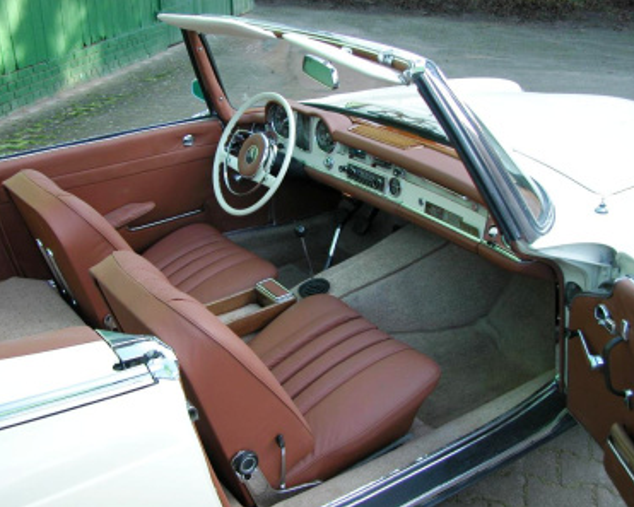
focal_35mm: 41
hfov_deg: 44.8
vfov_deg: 36.5
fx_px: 770
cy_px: 254
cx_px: 299
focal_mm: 10
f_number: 2.9
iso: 100
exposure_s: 1/90.1
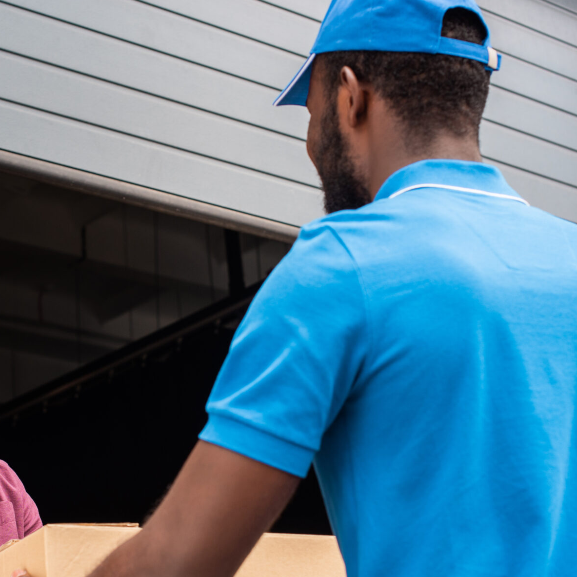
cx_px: 173
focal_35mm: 92
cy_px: 387
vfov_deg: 18.8
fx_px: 1735
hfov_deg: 18.8
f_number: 5
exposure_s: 1/200
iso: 160
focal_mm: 50
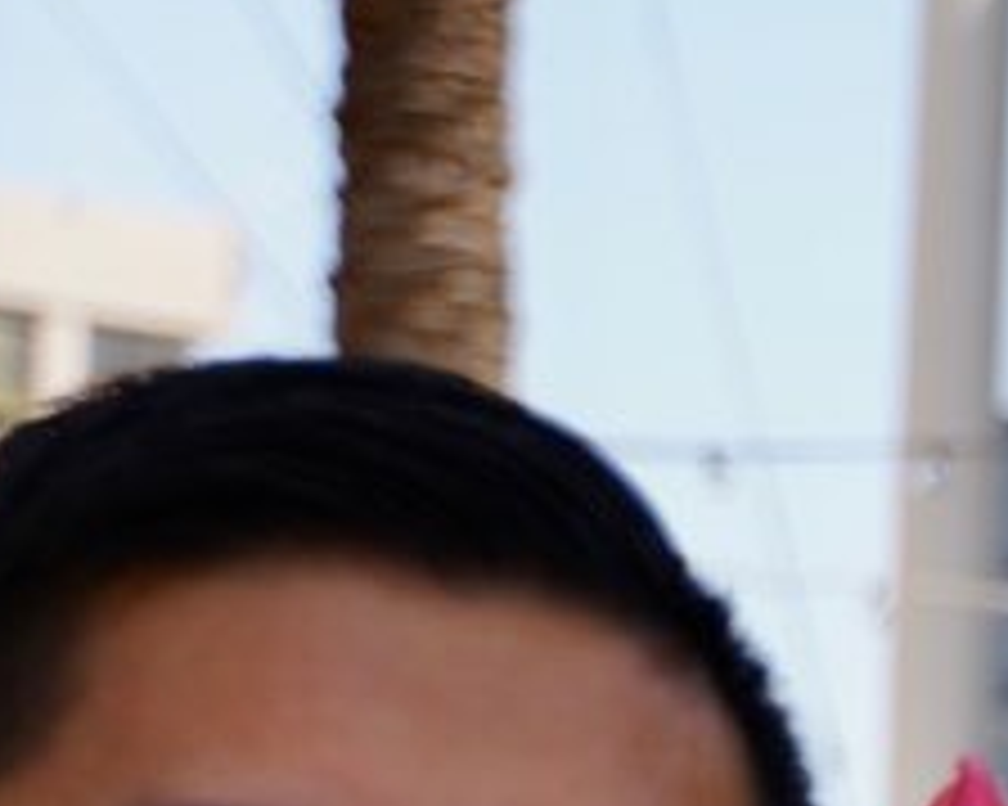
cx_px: 4046
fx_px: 8976
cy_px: 2368
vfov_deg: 4.9
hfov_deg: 5.6
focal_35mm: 301
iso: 125
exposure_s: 1/800
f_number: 2.8
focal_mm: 35
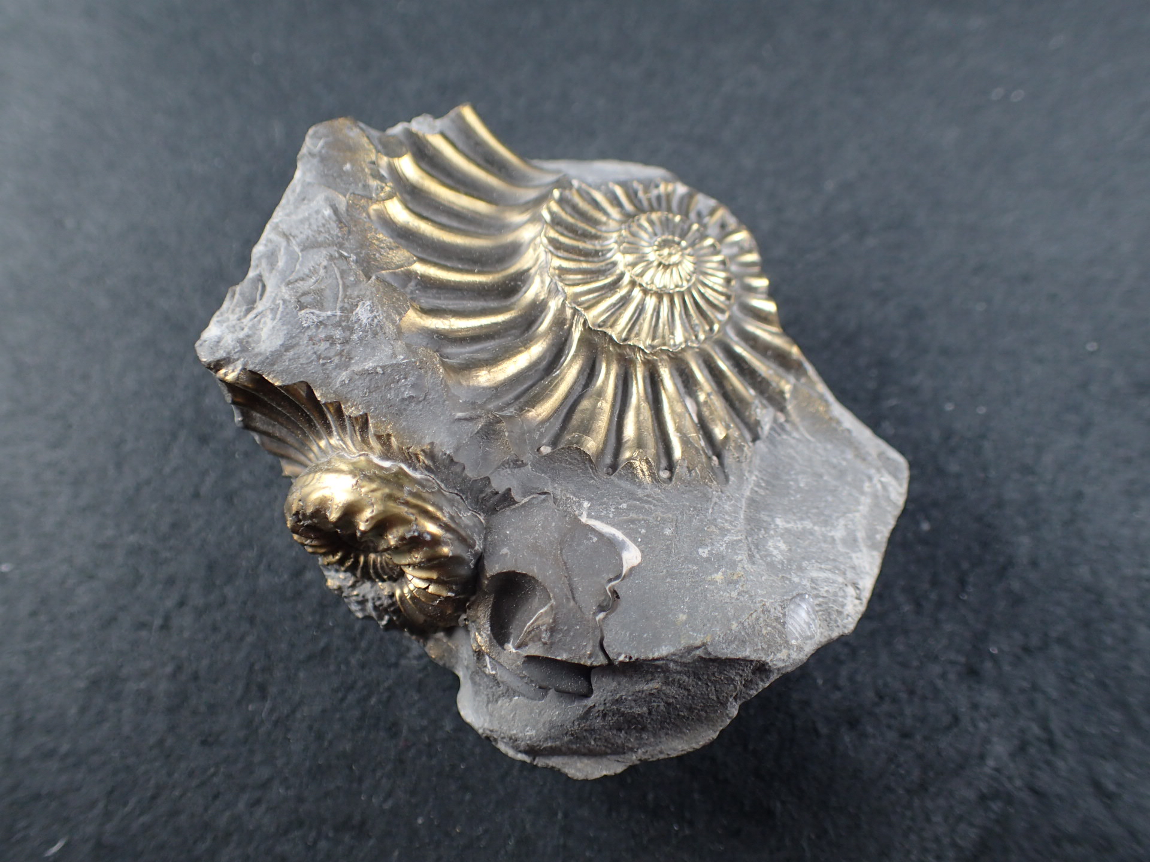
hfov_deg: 60.0
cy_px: 431
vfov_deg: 46.8
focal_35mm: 30
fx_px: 997
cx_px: 575
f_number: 2.3
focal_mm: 5.5
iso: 125
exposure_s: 1/125
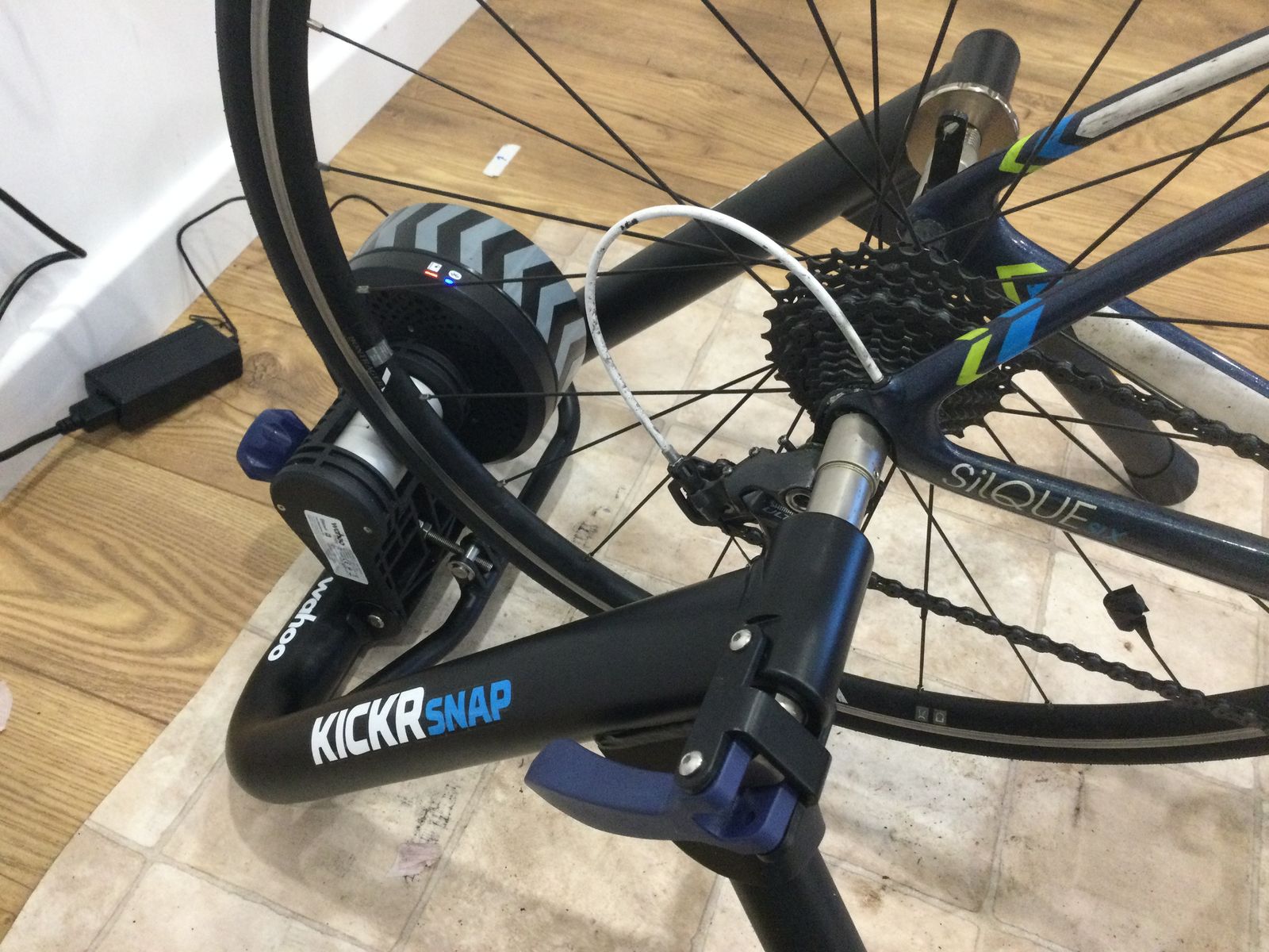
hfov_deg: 58.4
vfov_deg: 45.4
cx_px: 634
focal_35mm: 31
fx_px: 1136
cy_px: 476
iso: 200
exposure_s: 1/25
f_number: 2.4
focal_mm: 3.3
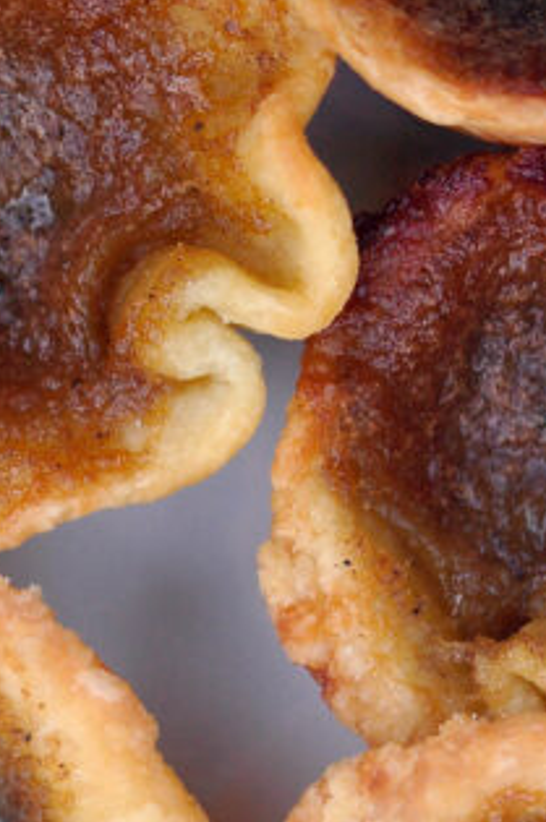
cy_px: 813
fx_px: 3926
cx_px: -31
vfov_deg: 11.8
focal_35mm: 172
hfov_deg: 7.9
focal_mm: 40
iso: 400
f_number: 3
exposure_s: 1/500
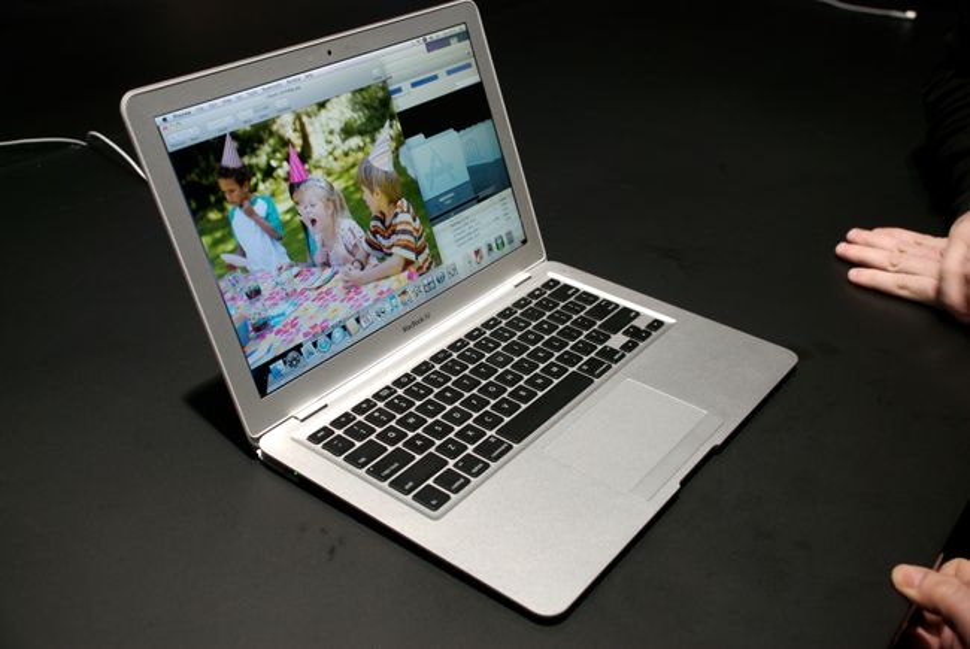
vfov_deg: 34.3
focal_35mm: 39
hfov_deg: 49.5
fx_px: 1052
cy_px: 324
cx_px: 485
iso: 220
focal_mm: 26
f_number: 4
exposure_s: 1/30
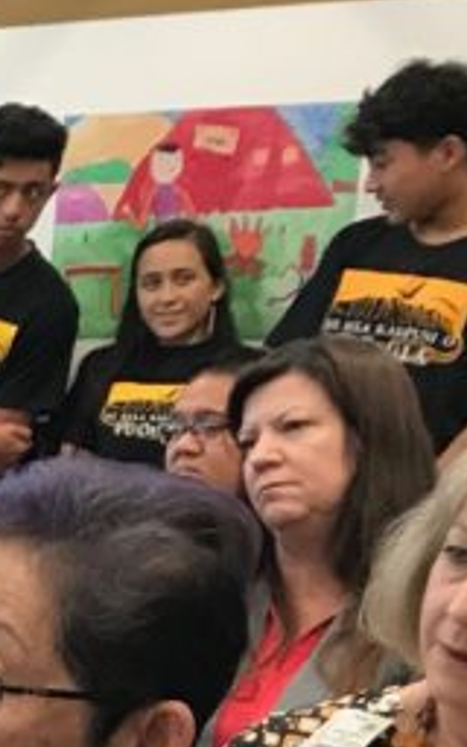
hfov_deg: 7.7
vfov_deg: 14.4
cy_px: 1005
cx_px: -1109
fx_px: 2810
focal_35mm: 138
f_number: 1.8
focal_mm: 3.99
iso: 32
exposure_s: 1/30
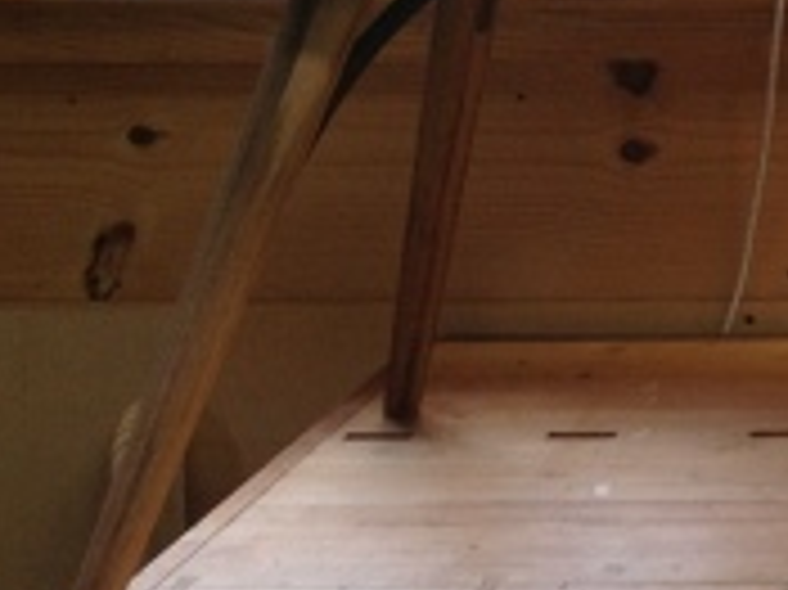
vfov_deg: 10.4
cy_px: -115
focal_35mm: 140
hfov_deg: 12.7
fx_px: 3185
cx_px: 1481
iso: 64
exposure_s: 1/120
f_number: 2.4
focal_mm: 4.28
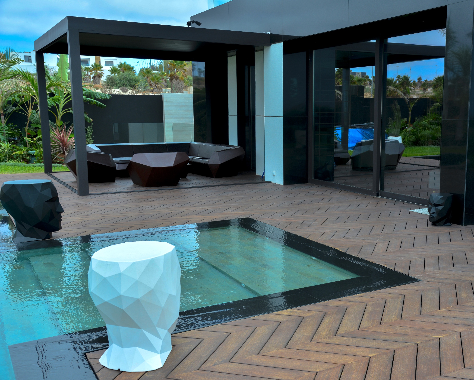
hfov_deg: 46.5
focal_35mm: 39
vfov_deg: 38.2
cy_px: 191
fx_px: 547
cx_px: 289
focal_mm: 34
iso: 160
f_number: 7.1
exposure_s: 1/320
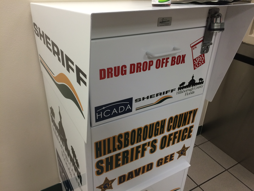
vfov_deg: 48.2
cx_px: 127
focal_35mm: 29
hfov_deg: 61.7
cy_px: 96
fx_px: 213
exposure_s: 1/30
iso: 100
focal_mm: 4.15
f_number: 2.2
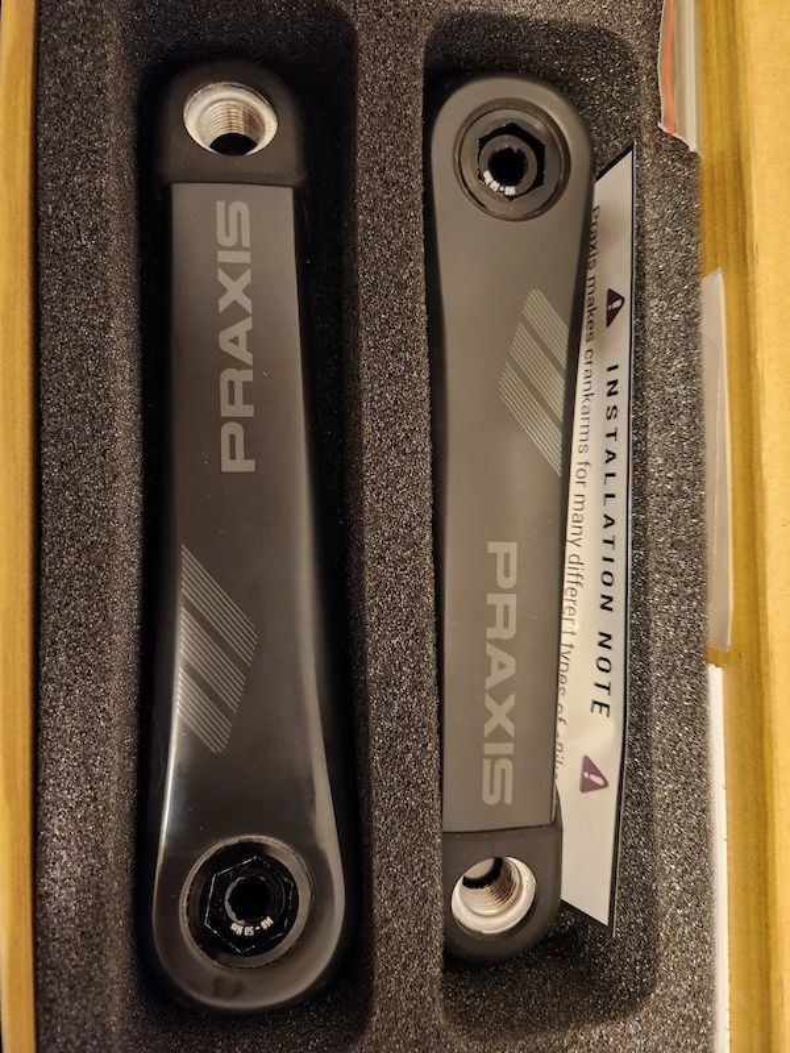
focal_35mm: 23
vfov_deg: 73.9
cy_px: 526
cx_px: 395
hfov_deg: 58.9
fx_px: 700
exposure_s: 1/24
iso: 800
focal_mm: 5.4
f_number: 1.8
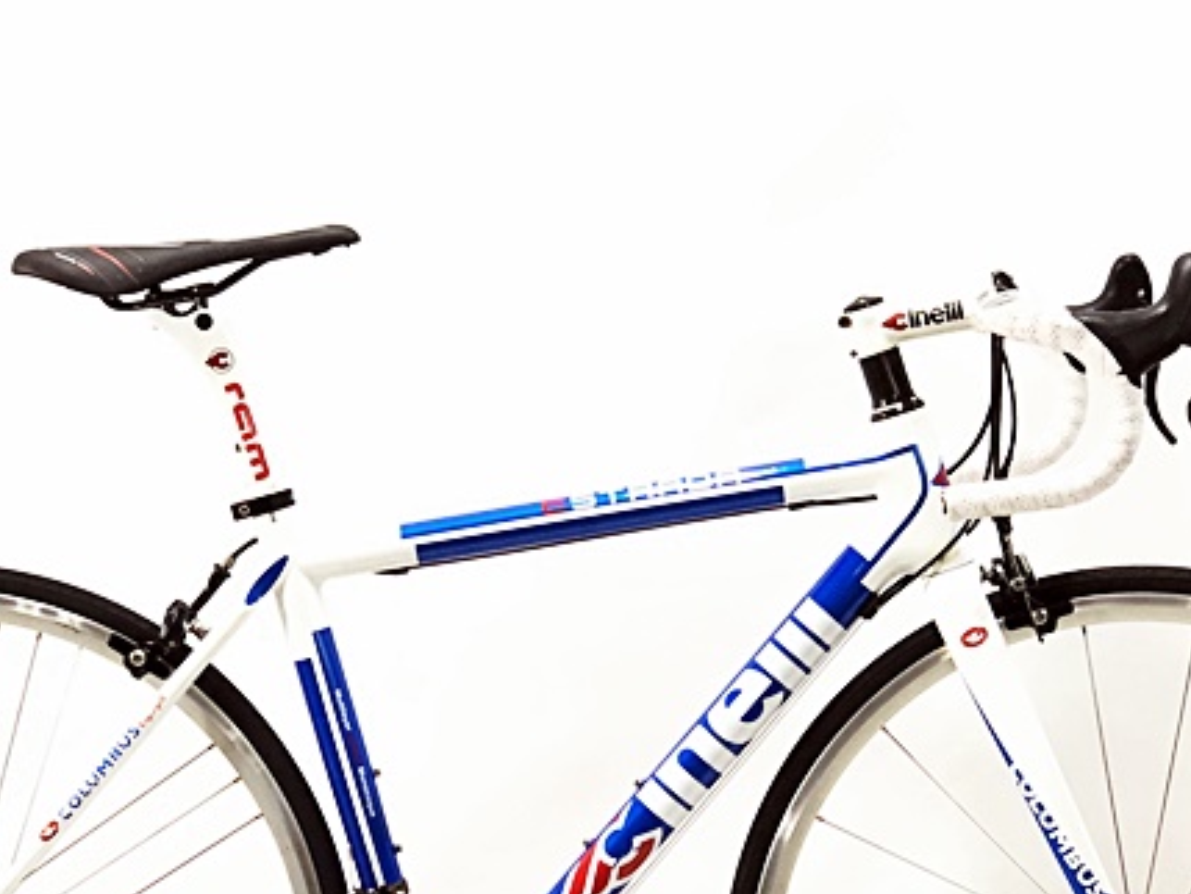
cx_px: 530
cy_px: 633
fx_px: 3338
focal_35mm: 97
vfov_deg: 15.2
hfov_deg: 20.2
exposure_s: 1/20
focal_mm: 6
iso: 160
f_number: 2.4
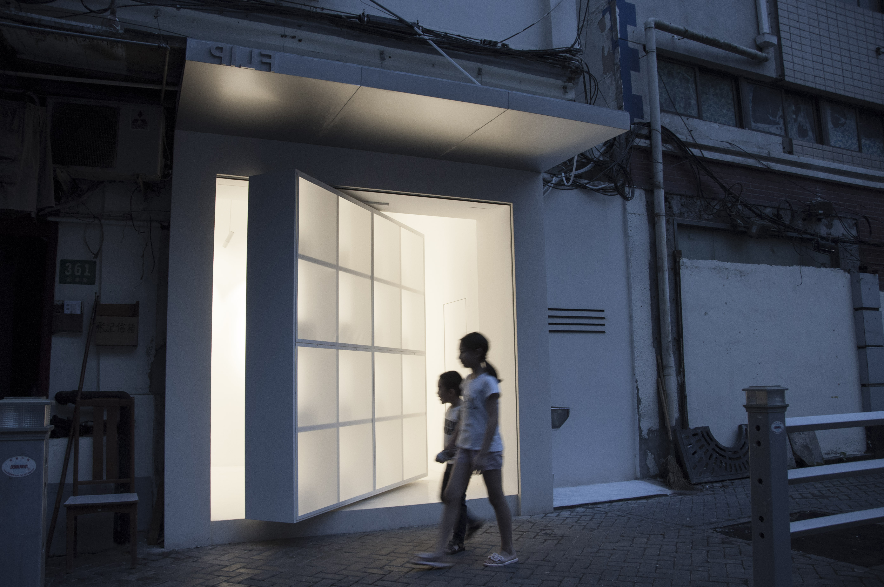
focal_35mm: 27
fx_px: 662
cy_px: 294
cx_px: 442
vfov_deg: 47.8
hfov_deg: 67.4
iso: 800
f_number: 3.5
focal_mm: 18
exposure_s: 1/30
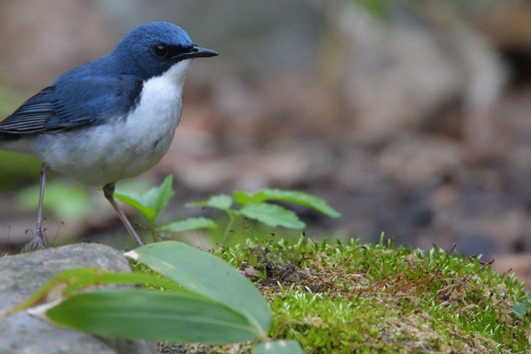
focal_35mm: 1025
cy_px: 101
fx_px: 15118
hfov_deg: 2.0
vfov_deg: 1.3
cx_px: 164
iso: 1600
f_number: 5.6
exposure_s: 1/320
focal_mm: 420
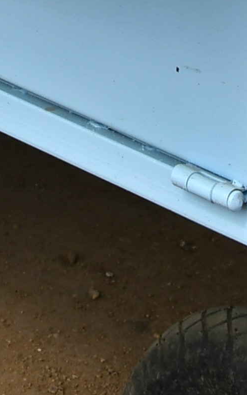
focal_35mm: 245
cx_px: 232
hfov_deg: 5.3
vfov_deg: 7.2
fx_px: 2641
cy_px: -941
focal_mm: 23
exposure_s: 1/320
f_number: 9
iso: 100
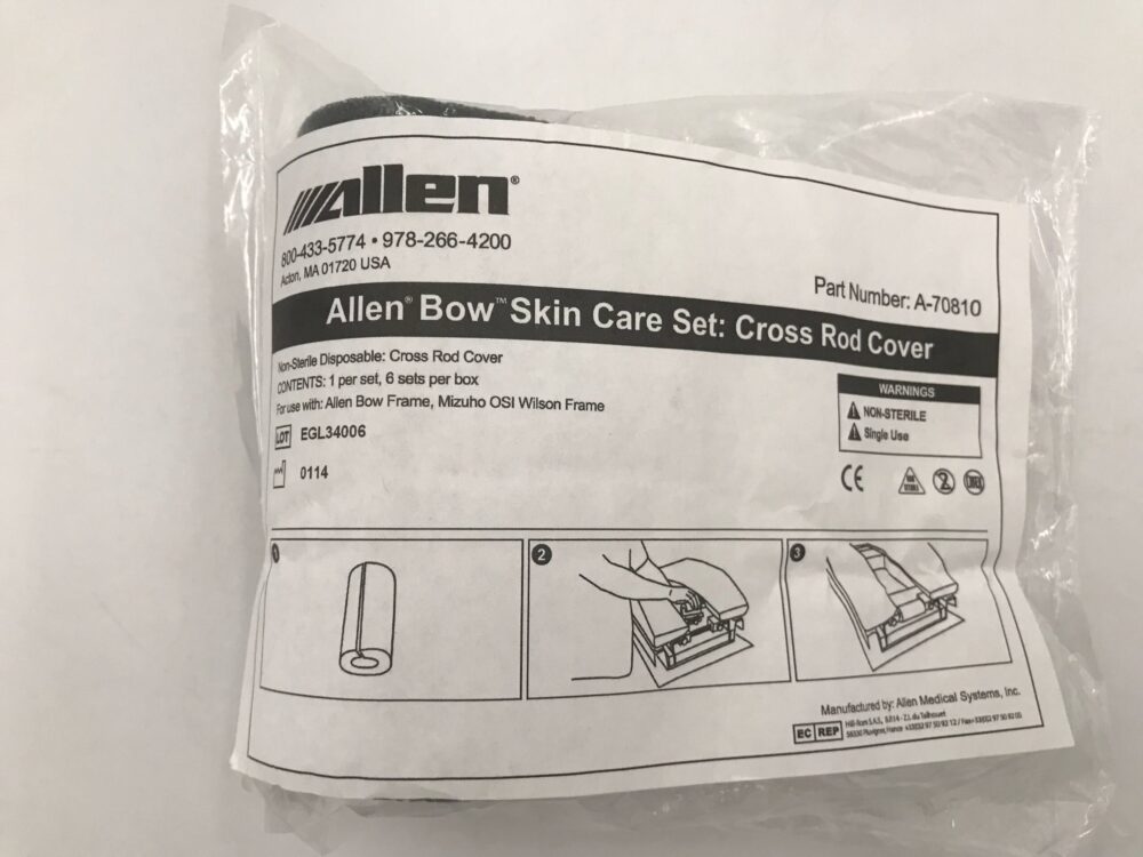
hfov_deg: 63.4
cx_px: 572
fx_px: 925
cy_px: 428
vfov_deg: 49.7
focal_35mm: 28
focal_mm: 3.99
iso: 25
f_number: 1.8
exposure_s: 1/40
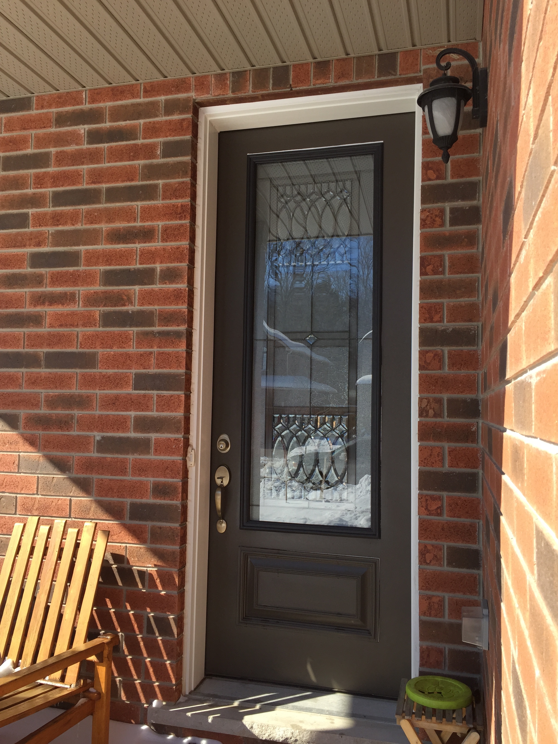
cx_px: 279
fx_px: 623
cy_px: 372
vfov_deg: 61.7
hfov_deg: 48.2
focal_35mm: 29
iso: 32
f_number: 2.2
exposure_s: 1/746
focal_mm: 4.15
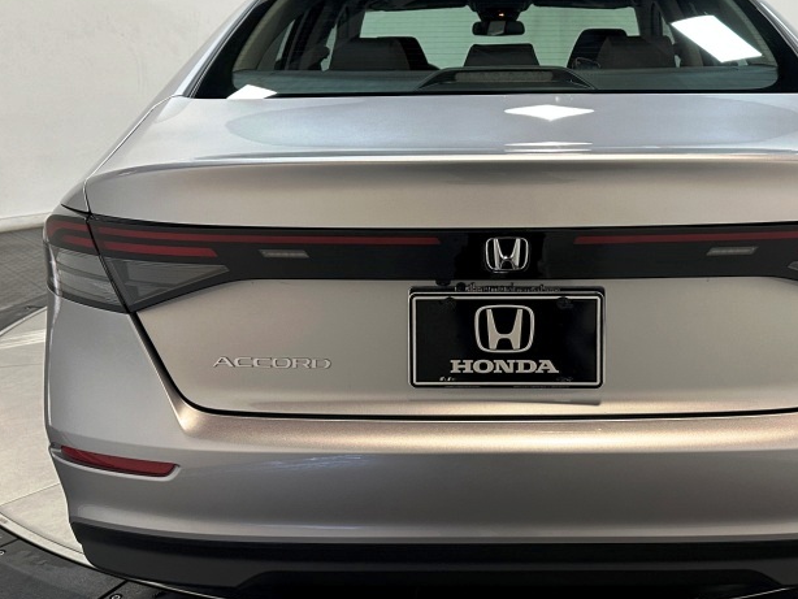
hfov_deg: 46.4
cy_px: 303
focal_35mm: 40
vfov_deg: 36.0
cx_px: 490
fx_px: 922
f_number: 1.78
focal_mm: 6.86
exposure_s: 1/60
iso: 250
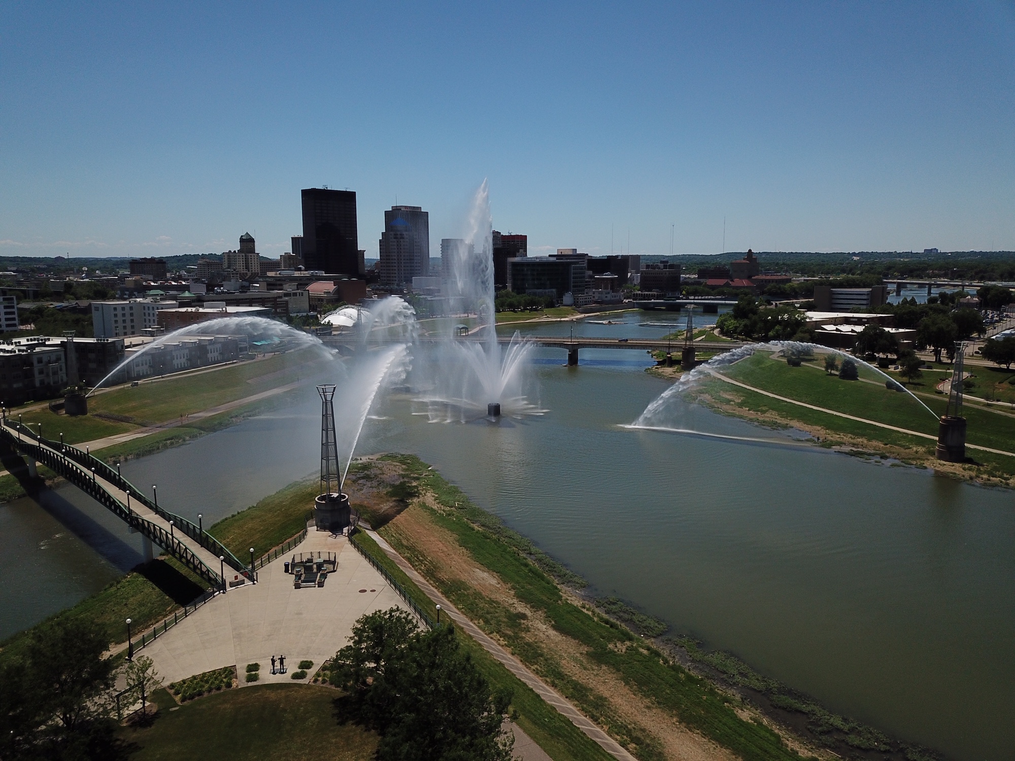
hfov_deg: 67.3
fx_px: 762
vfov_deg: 53.1
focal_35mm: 26
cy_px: 380
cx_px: 508
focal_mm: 4.73
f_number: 2.2
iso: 100
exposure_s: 1/3731
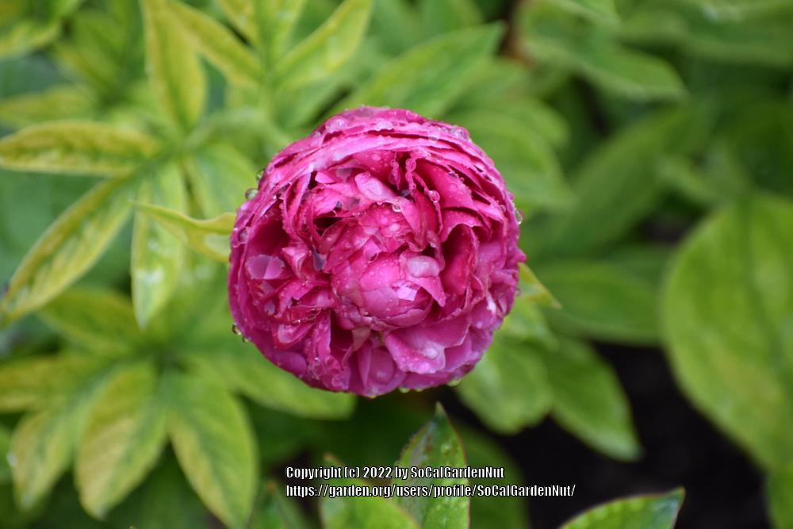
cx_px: 396
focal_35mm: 330
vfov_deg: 4.2
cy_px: 264
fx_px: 7270
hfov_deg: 6.2
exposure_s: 1/500
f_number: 5.6
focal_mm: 220
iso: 1100
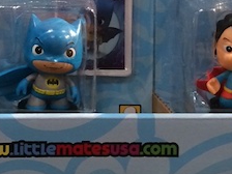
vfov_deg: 11.2
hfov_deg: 15.6
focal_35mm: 125
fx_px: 838
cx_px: 41
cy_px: -118
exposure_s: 1/30
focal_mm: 4.12
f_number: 2.2
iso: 125
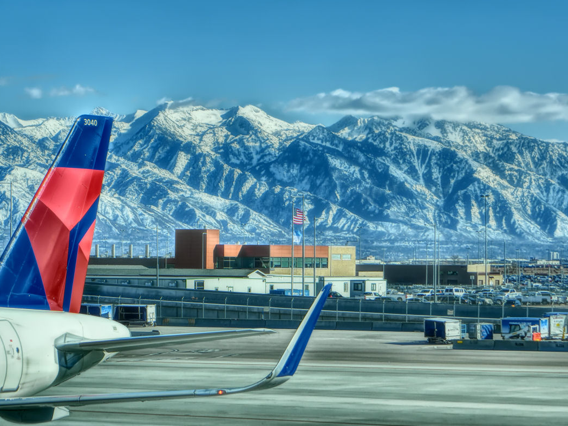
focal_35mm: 173
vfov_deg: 8.6
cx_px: 290
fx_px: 2839
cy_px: 216
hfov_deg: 11.4
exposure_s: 1/320
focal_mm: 29.5
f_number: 5.9
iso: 80
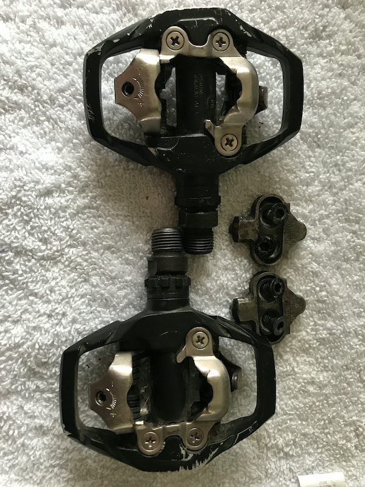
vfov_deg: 63.4
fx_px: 394
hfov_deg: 49.7
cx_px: 182
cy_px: 244
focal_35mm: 28
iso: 50
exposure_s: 1/15
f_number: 1.8
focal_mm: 3.99
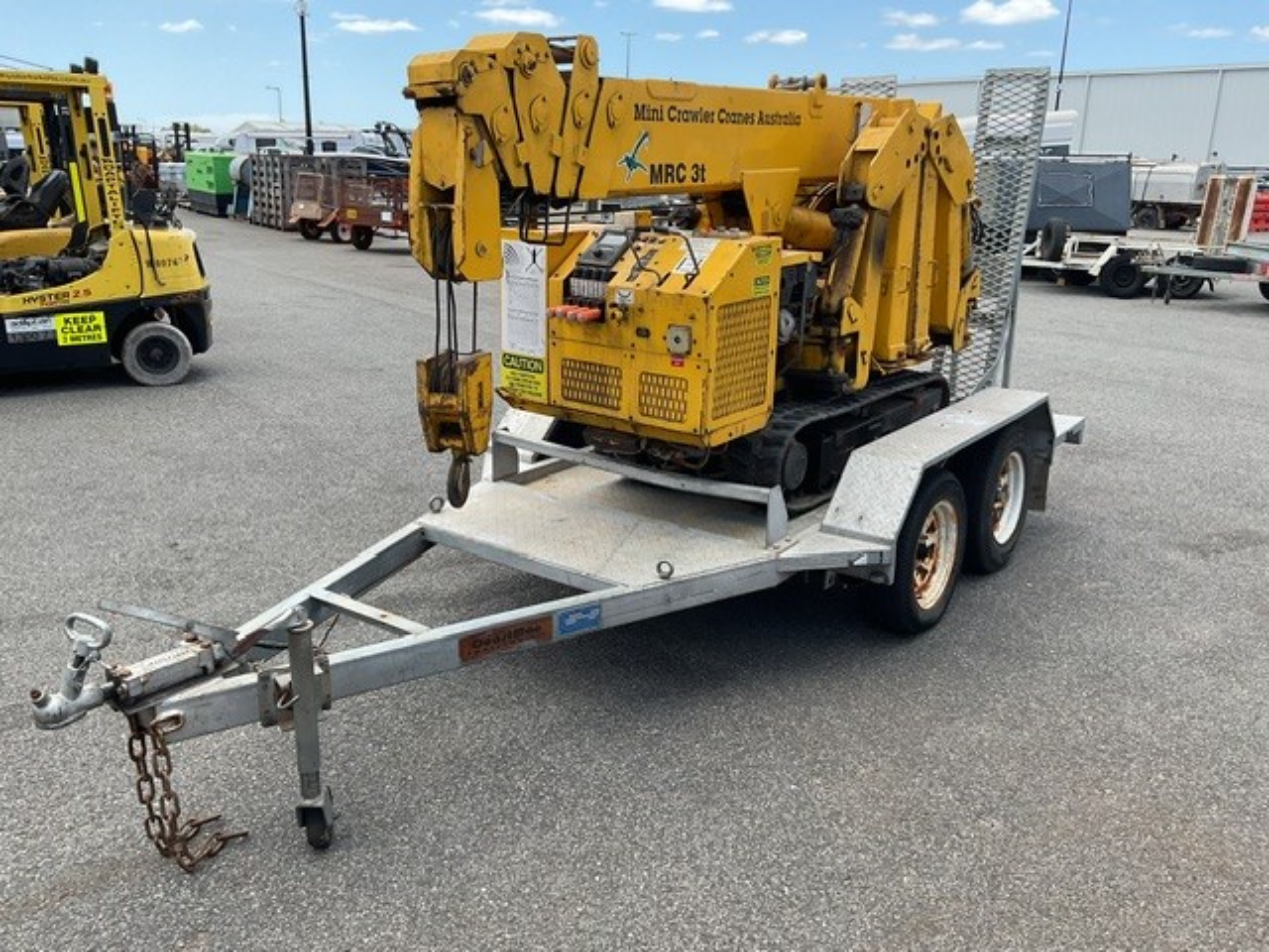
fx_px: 1063
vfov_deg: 48.2
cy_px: 476
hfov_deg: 61.7
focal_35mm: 29
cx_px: 634
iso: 16
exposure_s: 1/691
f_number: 1.8
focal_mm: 3
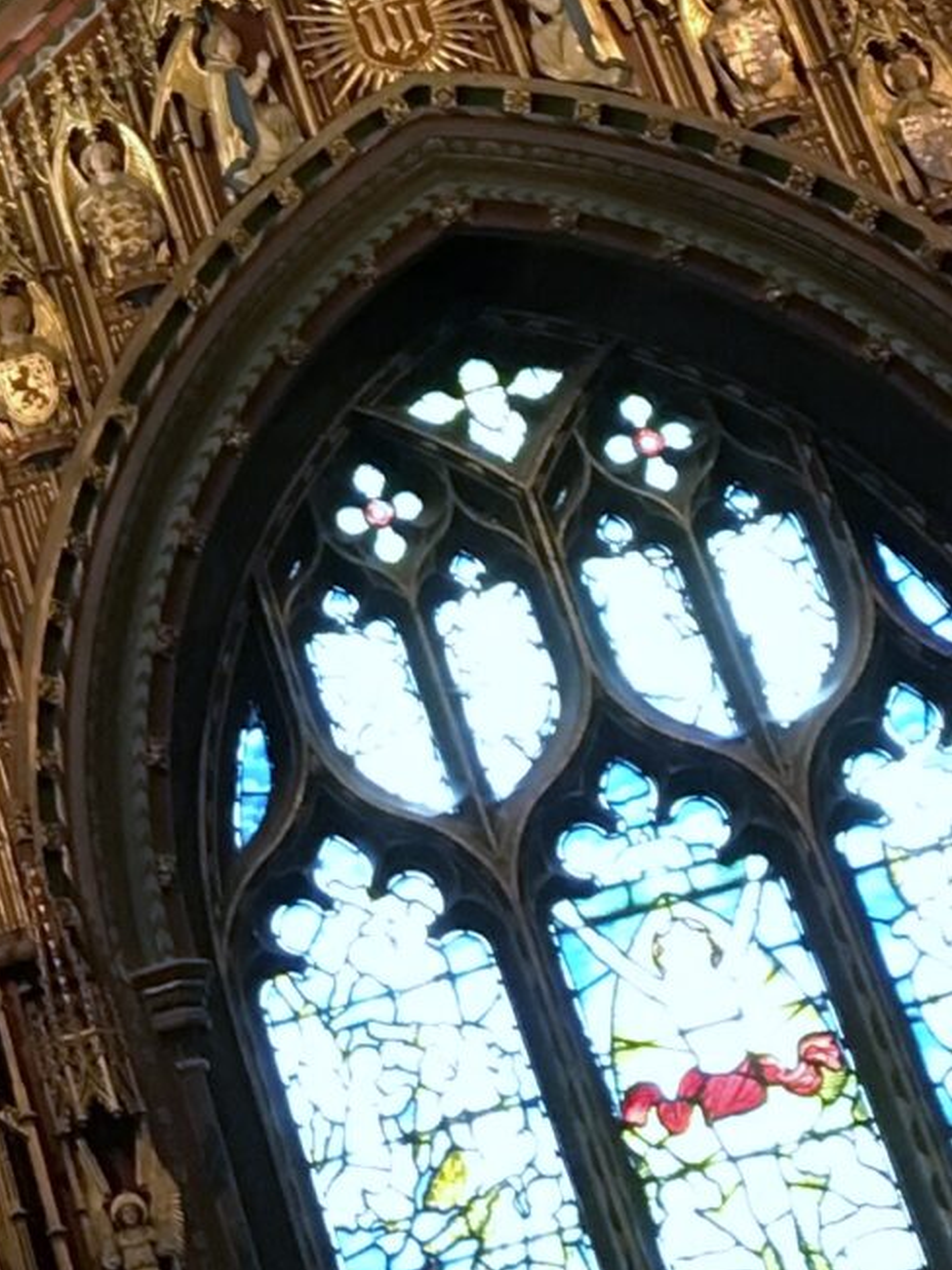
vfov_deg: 16.4
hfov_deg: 12.6
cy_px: -322
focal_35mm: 114
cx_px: -232
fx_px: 4182
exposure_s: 1/33
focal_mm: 4.15
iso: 200
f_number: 2.2
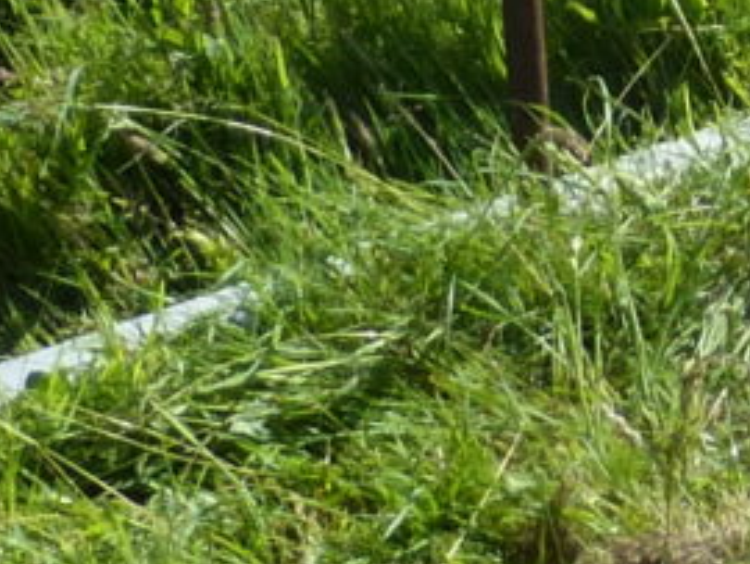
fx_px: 5096
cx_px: 1392
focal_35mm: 235
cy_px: -1006
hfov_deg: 8.1
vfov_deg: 6.0
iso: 100
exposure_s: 1/640
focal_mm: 5.4
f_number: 4
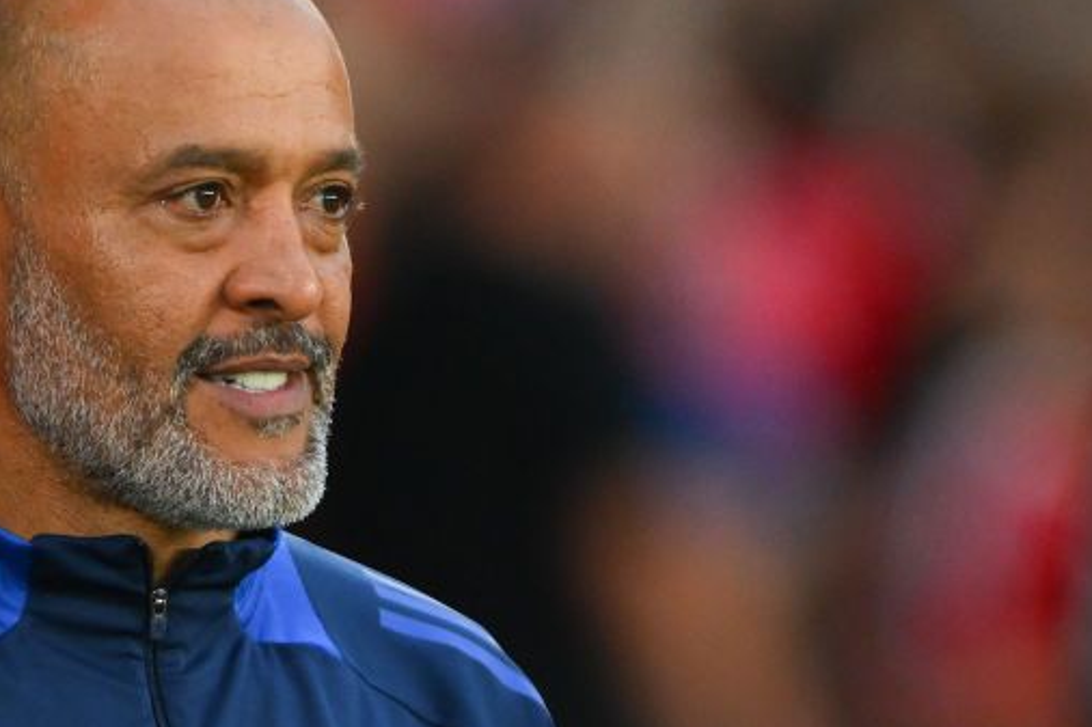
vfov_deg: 1.1
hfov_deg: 1.7
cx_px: 205
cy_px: 539
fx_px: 36841
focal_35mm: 1215
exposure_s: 1/1250
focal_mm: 400
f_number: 2.8
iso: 2500
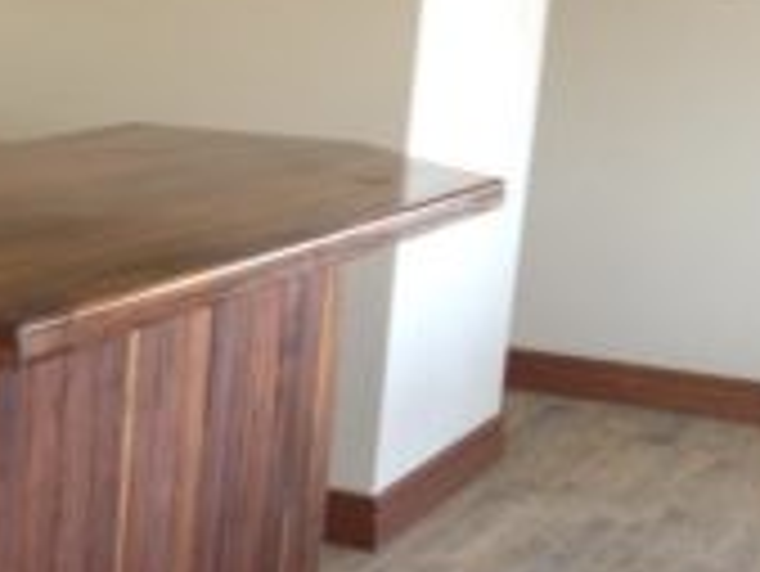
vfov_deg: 15.8
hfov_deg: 20.0
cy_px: 448
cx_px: -108
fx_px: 2043
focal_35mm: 93
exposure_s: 1/20
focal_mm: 4.28
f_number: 2.4
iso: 100
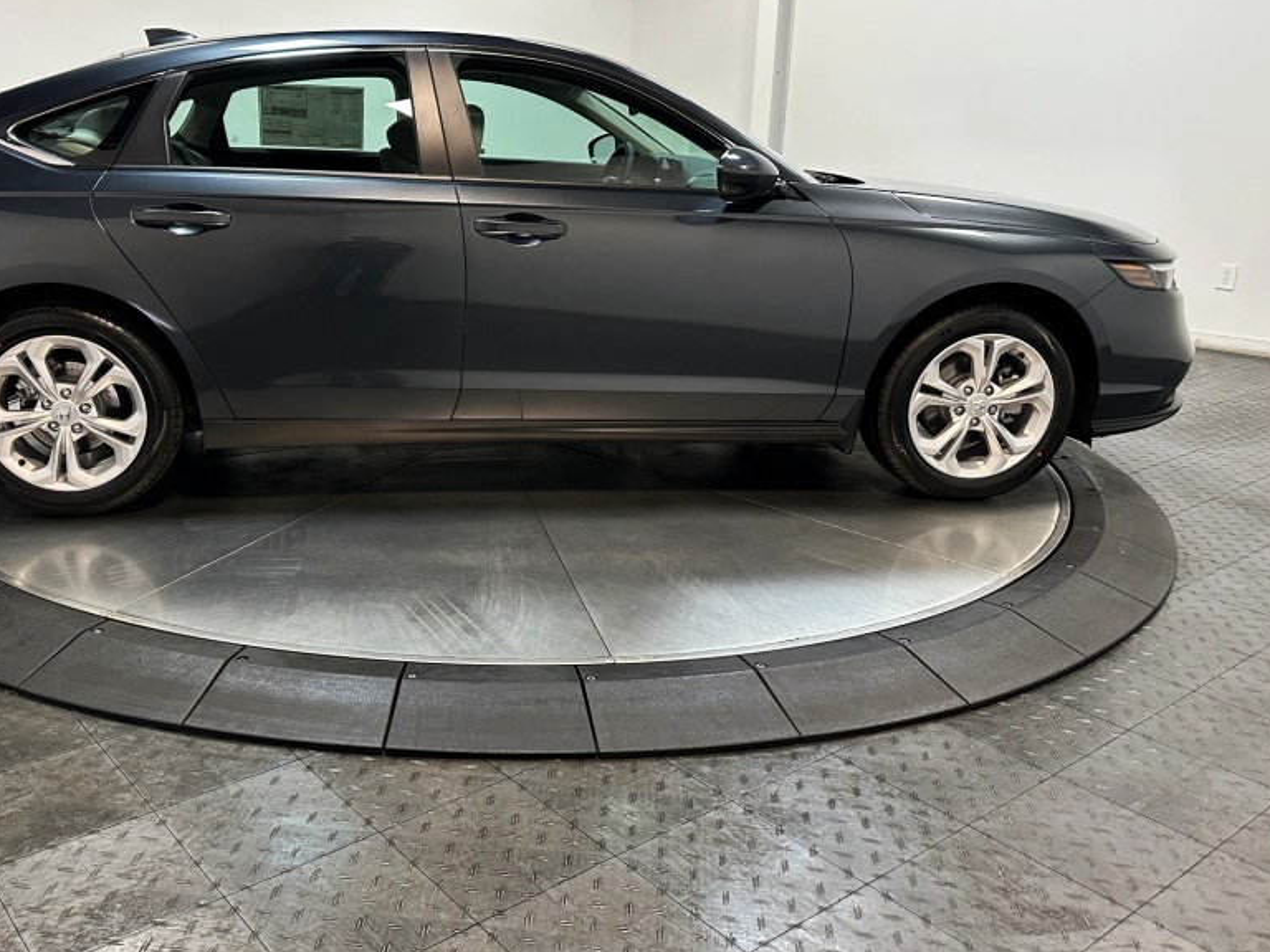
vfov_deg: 44.1
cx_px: 468
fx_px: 1174
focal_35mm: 32
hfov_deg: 56.1
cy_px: 455
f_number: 1.78
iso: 400
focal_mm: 6.86
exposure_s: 1/60
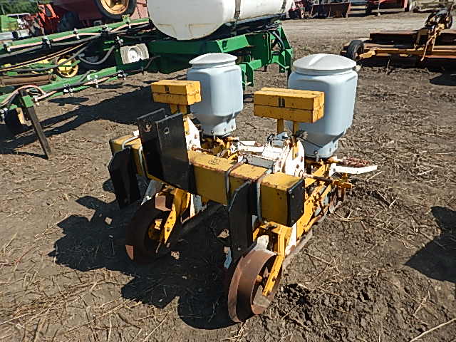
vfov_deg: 56.8
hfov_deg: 71.6
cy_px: 171
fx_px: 316
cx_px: 228
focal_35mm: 24
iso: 125
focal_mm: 4.3
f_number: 4.1
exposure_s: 1/800
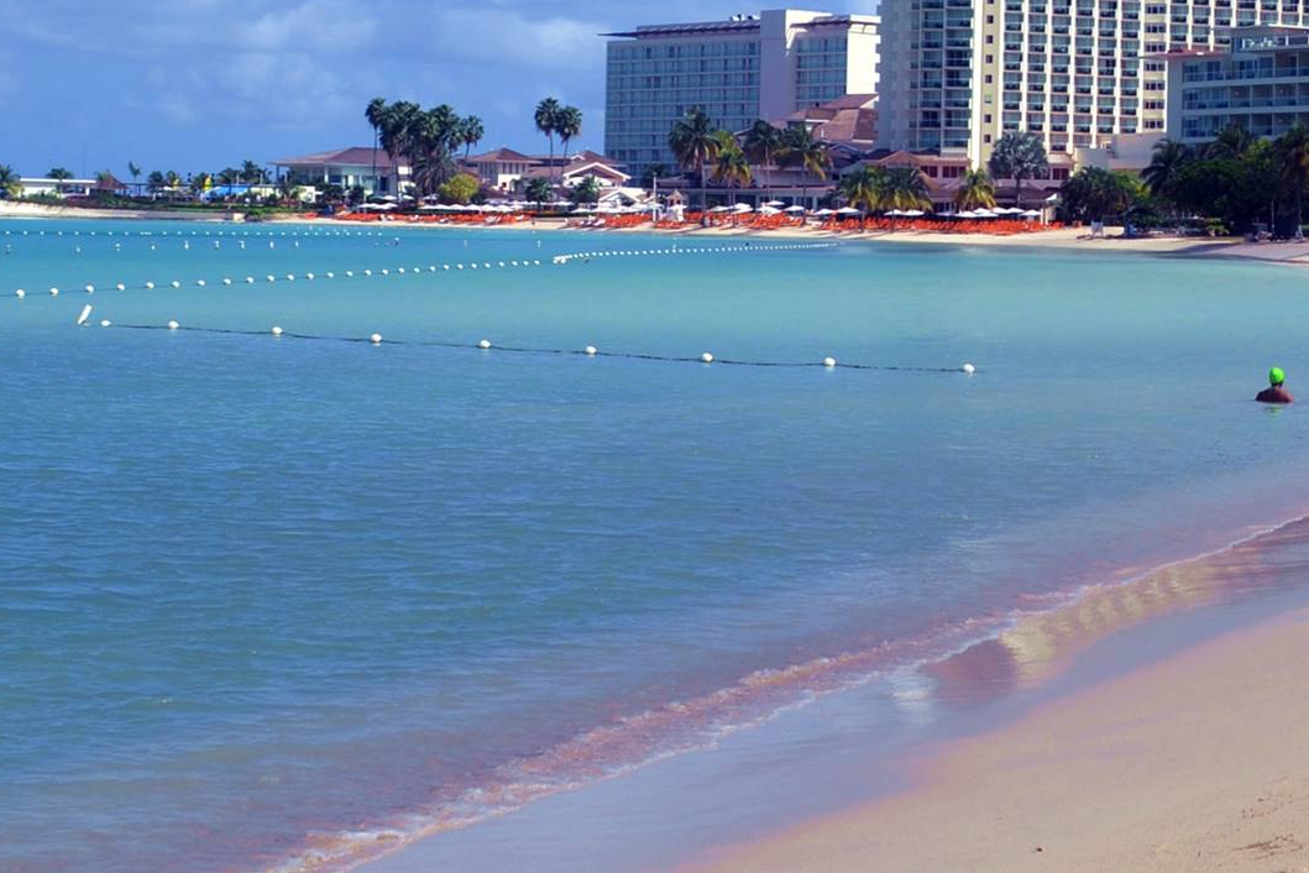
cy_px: 121
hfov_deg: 26.3
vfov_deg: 18.2
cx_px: 1209
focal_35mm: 74
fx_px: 2691
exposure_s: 1/320
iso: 100
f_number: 9
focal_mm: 18
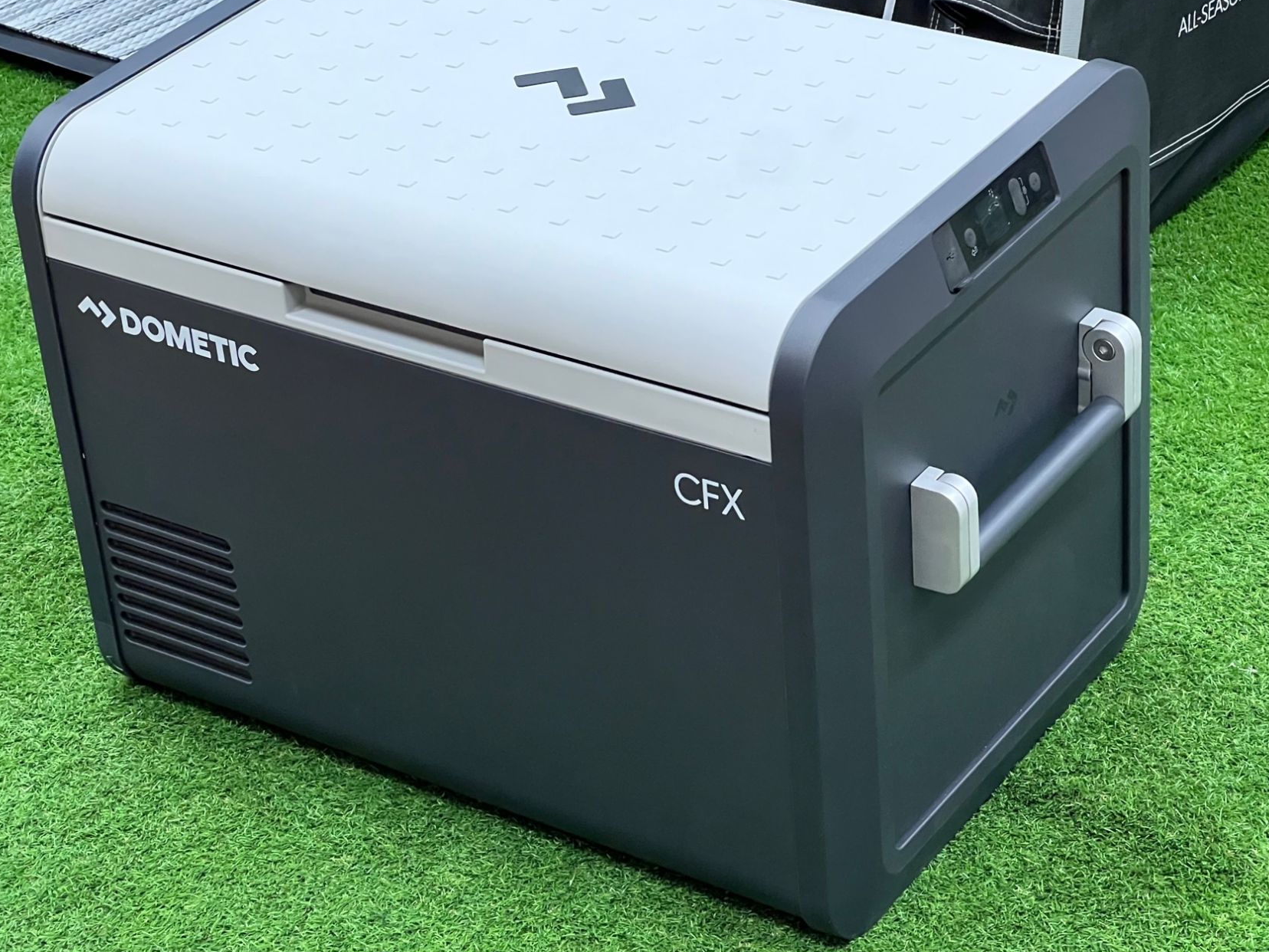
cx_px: 629
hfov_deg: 21.1
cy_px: 453
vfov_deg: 15.9
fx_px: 3409
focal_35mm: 93
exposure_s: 1/50
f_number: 2.8
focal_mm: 9
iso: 500
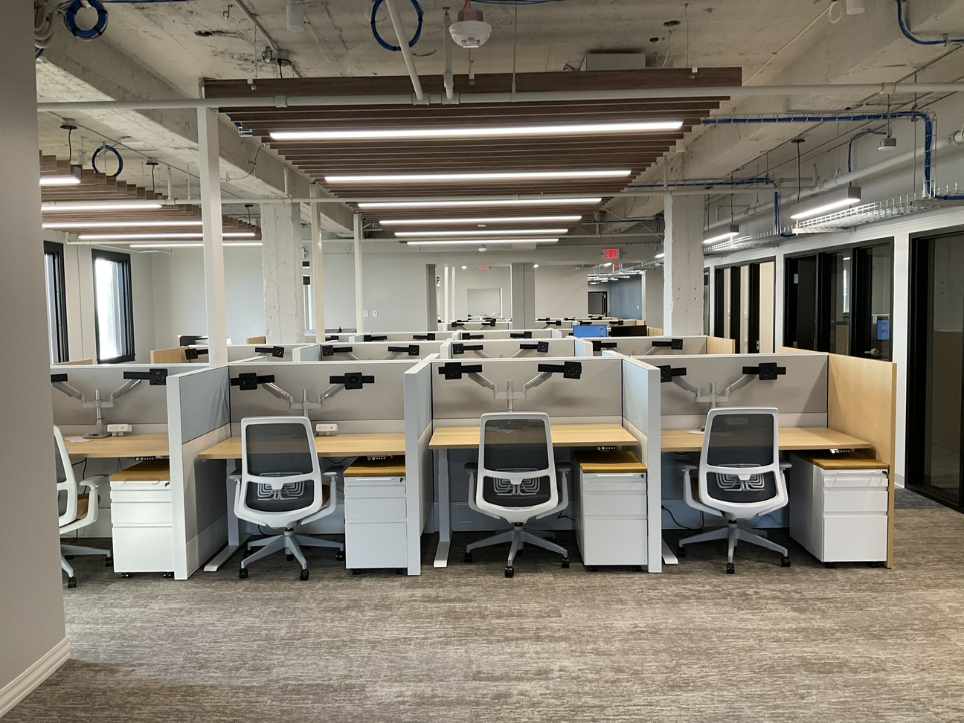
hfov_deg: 61.7
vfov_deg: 48.2
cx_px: 482
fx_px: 808
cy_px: 362
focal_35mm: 29
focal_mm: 3
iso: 80
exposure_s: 1/60
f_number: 1.8
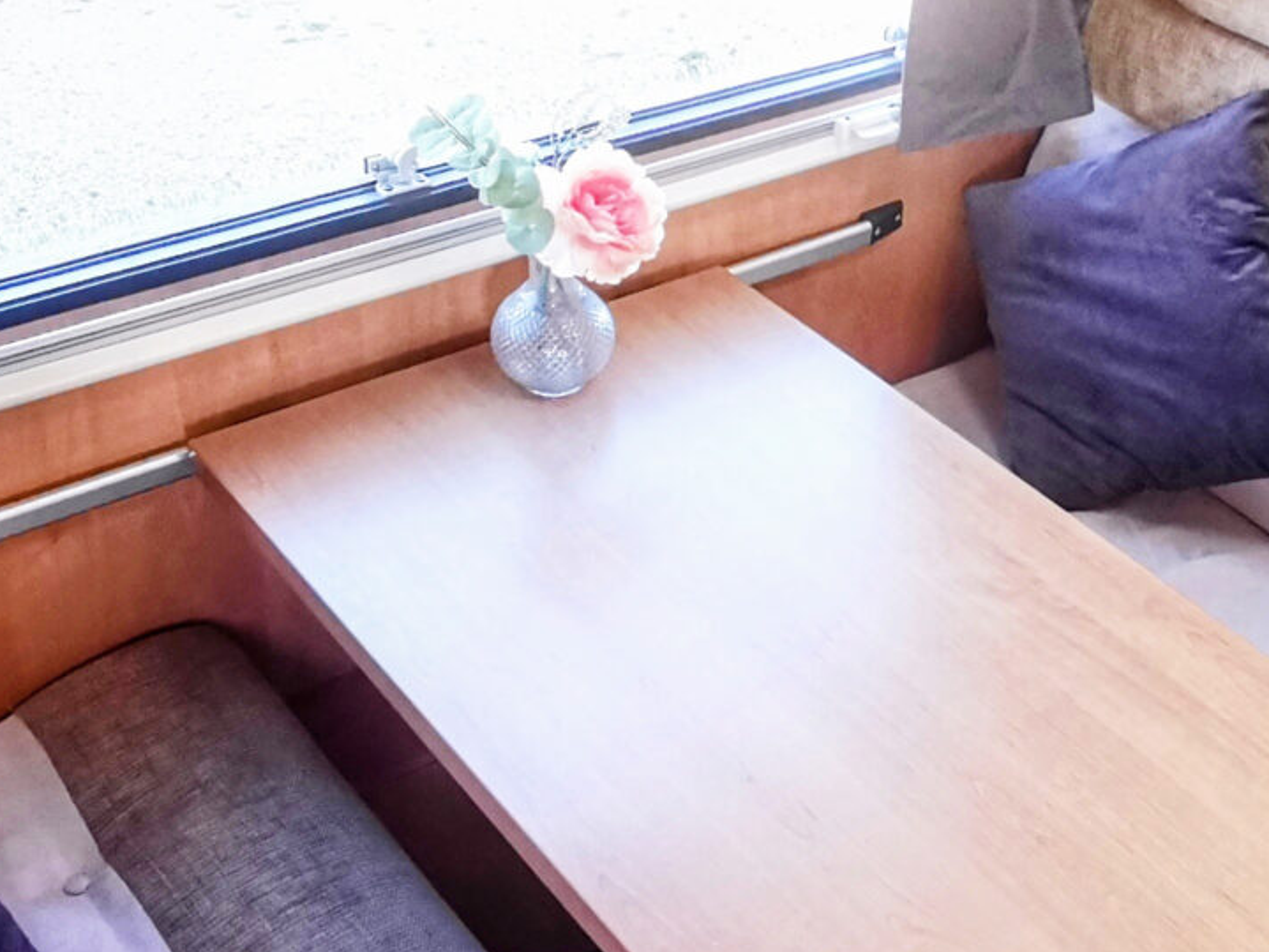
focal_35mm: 57
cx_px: 893
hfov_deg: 33.3
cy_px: 224
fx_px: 2089
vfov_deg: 25.3
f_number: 2.2
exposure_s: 1/60
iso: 320
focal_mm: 2.35
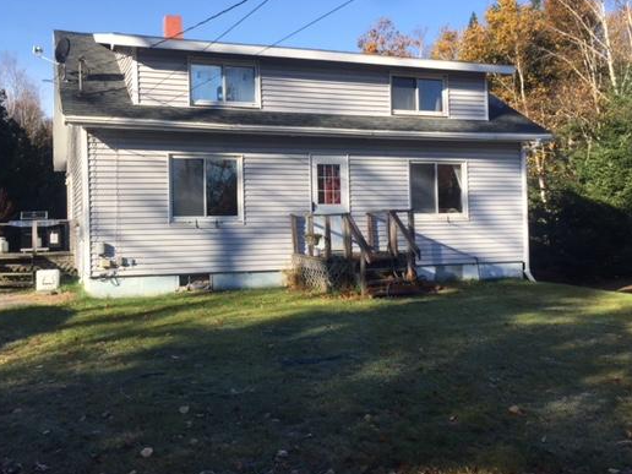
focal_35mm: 36
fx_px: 657
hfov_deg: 51.3
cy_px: 227
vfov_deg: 39.6
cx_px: 282
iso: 32
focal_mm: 4.15
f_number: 2.2
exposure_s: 1/1014
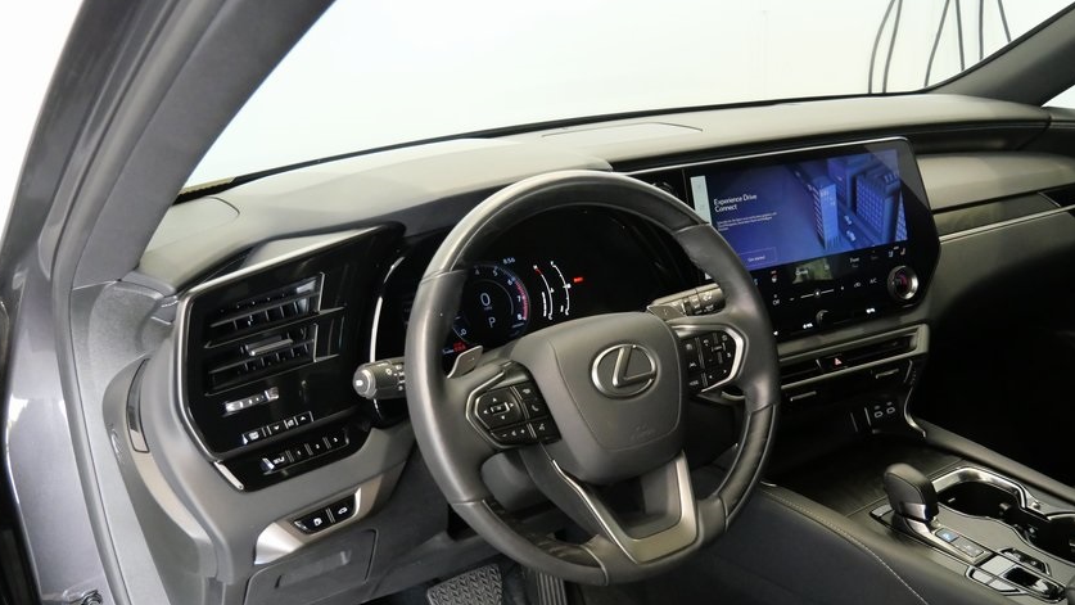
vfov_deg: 36.6
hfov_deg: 60.6
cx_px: 638
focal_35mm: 32
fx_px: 912
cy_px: 339
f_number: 3.5
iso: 3200
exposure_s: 1/60
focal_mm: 12
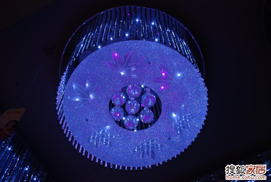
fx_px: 362
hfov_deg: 41.1
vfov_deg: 28.2
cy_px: 91
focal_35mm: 48
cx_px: 136
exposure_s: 1/80
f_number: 4.5
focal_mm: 32
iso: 200
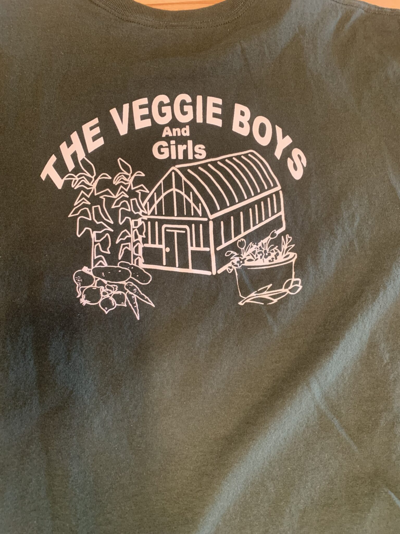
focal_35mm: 26
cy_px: 267
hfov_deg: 53.1
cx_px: 200
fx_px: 401
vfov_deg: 67.3
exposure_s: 1/60
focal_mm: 4.25
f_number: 1.8
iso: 250
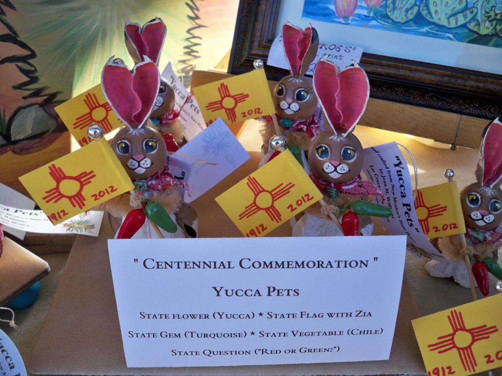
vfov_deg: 40.7
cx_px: 251
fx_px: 508
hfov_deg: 52.6
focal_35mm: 35
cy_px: 188
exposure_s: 1/200
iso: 80
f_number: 3.1
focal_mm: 6.3
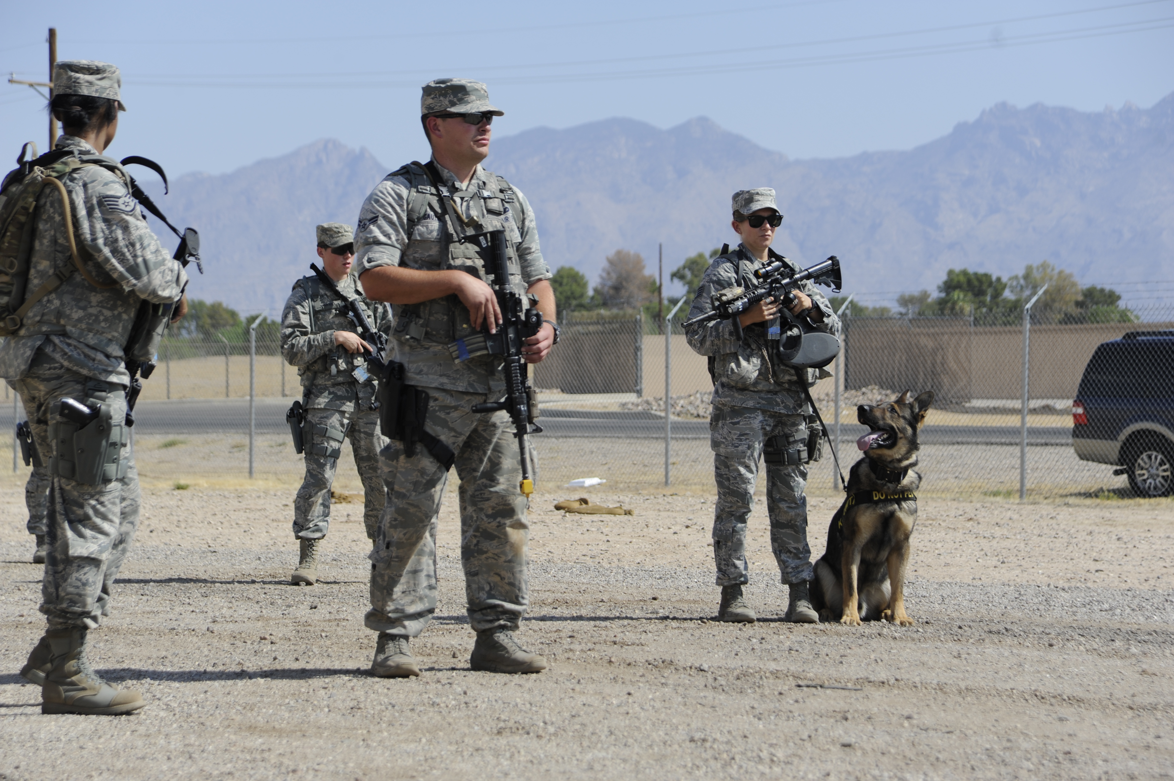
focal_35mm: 120
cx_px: 587
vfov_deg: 11.4
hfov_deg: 17.1
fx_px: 3911
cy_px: 390
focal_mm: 120
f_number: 8
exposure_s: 1/640
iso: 200
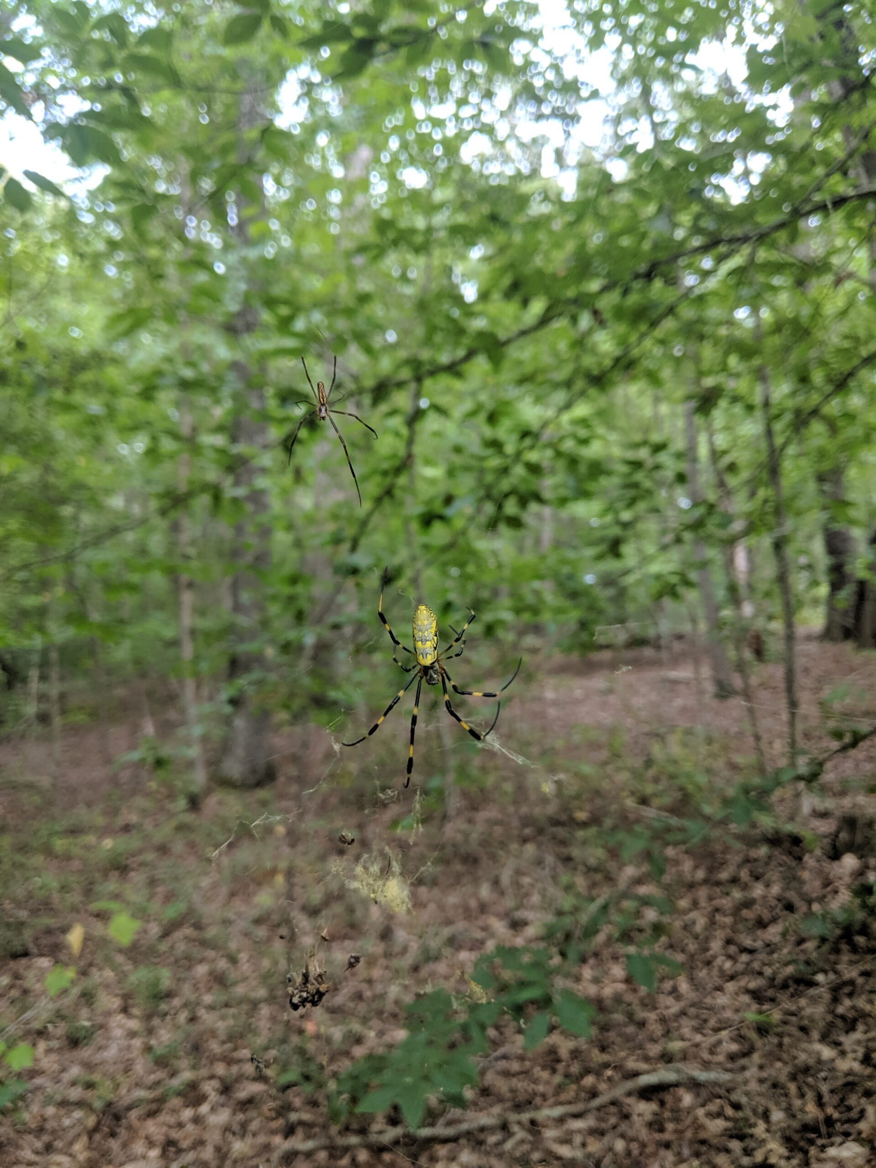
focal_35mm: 27
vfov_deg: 65.3
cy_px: 584
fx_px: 911
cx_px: 438
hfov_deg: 51.4
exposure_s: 1/125
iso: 174
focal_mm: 4.44
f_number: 1.8
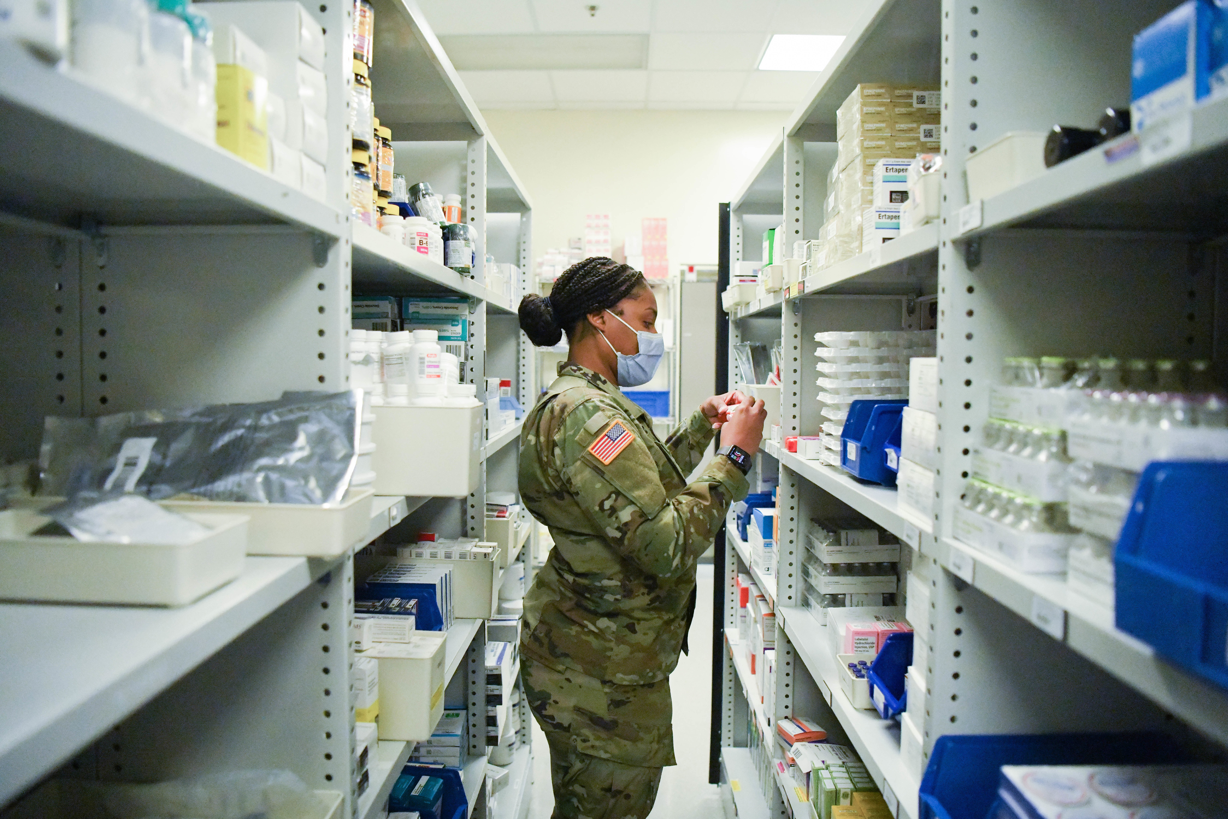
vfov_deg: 53.1
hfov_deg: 73.7
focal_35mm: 24
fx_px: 819
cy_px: 410
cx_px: 614
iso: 14400
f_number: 2.8
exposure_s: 1/2500
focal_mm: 24
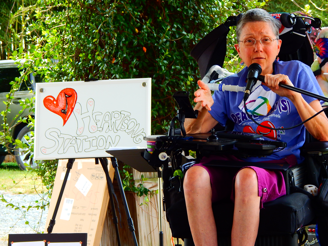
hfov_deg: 15.1
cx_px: 164
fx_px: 1241
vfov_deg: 11.3
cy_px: 123
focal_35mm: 131
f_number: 4.8
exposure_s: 1/80
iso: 125
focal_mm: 23.4
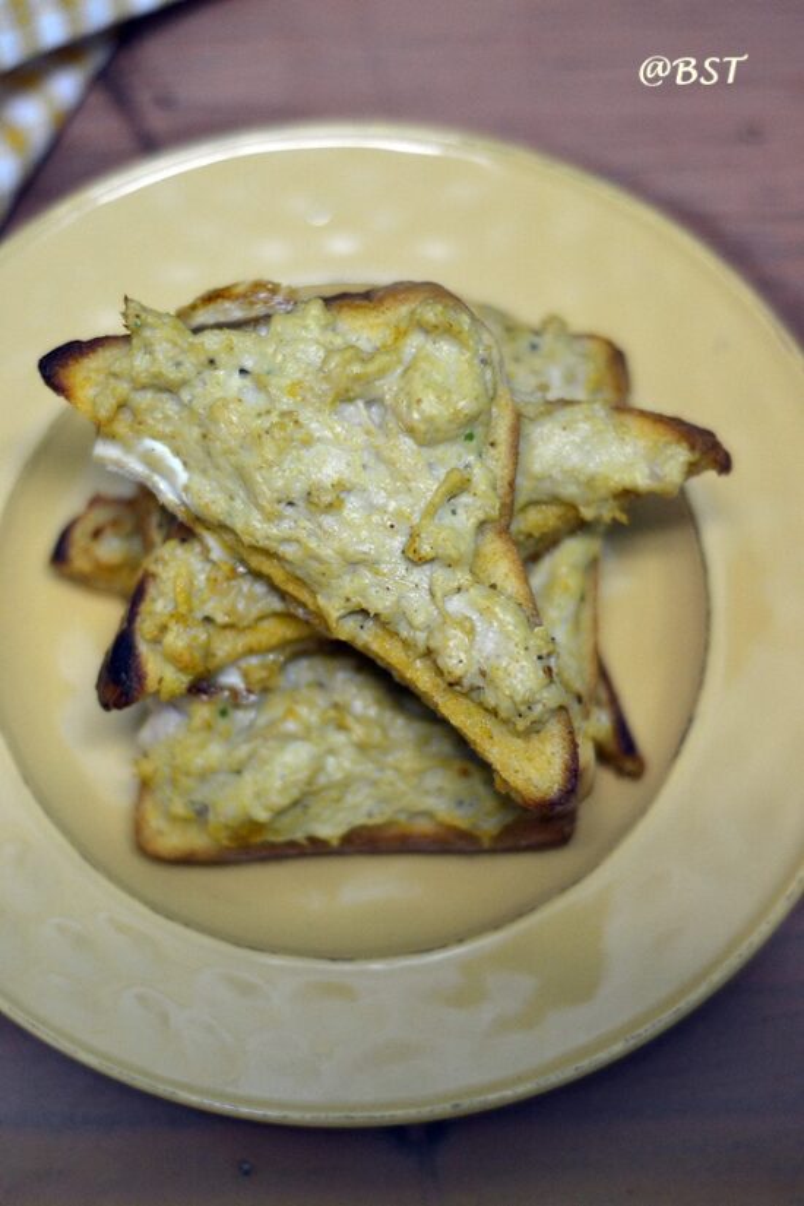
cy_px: 603
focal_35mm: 75
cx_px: 402
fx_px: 2512
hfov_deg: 18.2
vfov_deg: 27.0
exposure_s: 1/60
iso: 560
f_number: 1.8
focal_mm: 50
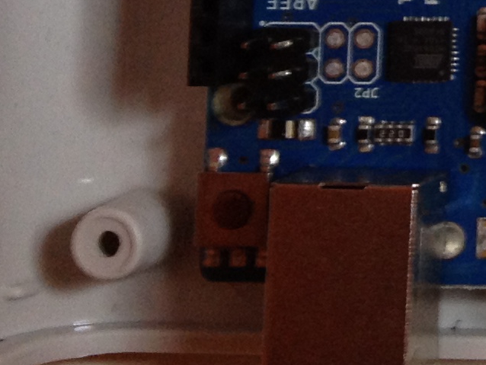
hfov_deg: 10.1
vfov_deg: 8.0
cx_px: 1006
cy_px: -339
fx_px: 2514
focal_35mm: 179
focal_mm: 4.28
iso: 100
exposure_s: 1/20
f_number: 2.4
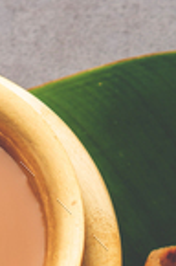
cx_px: 147
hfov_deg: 3.7
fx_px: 2704
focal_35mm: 367
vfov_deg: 5.5
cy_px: 558
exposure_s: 1/125
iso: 100
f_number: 5.6
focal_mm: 60
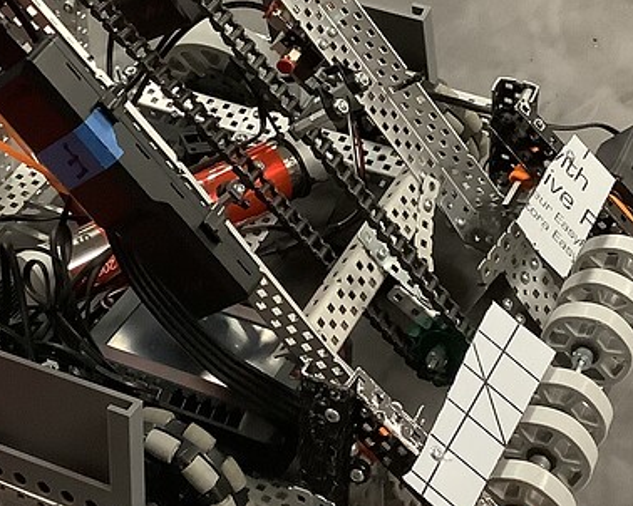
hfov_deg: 23.2
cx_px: 219
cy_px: 156
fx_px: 1535
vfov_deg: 18.6
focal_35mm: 82
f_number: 2.4
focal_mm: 3.3
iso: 320
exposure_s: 1/60
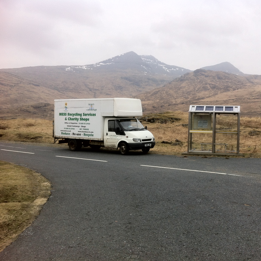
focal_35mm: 42
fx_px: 358
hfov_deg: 39.6
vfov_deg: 40.0
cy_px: 130
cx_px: 170
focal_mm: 3.85
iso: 80
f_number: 2.8
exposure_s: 1/736
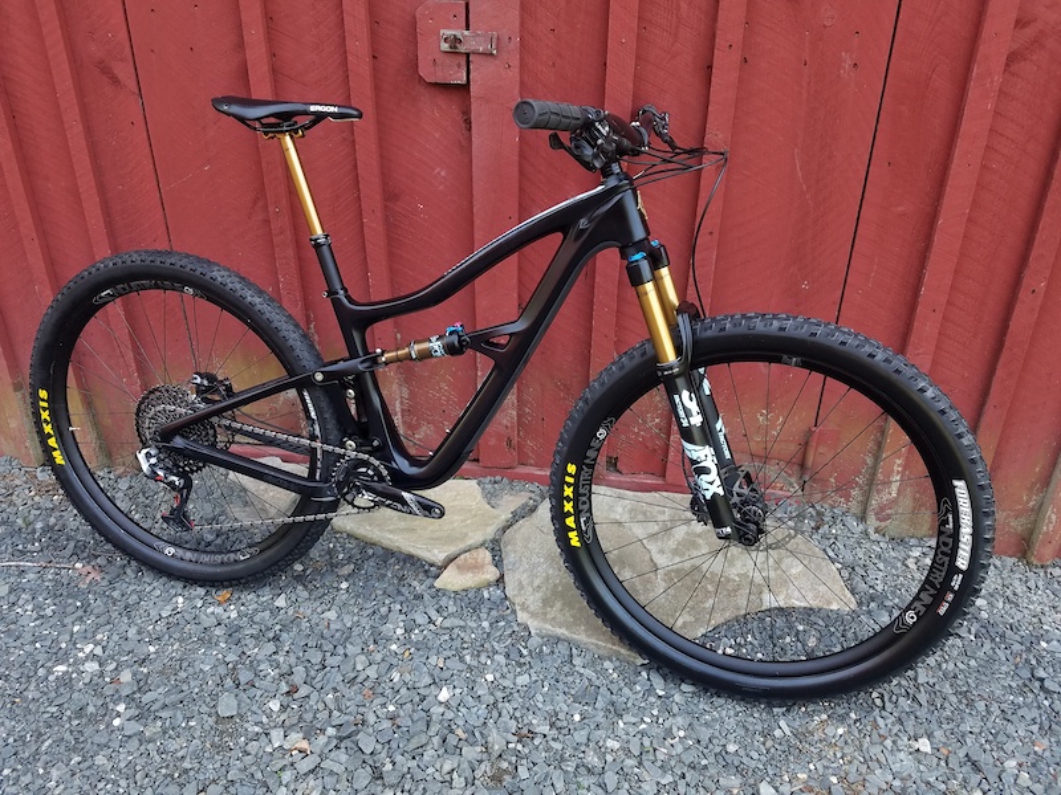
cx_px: 530
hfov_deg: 67.3
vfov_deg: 53.1
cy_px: 398
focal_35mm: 26
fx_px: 797
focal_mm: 4.2
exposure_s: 1/120
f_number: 1.7
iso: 80
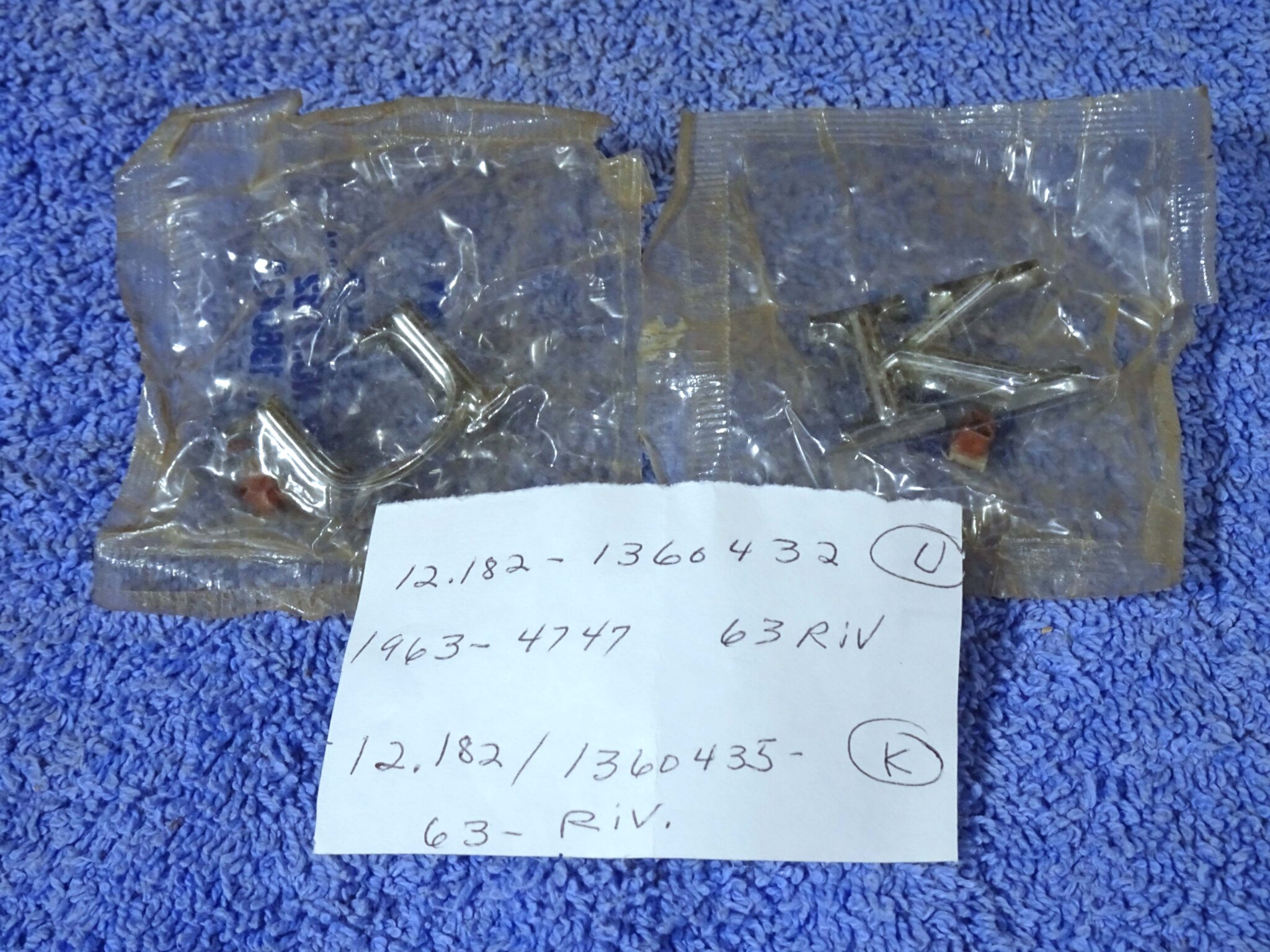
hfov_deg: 30.3
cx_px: 635
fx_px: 2348
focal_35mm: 64
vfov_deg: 22.9
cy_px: 476
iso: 800
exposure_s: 1/25
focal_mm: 10.95
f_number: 4.5
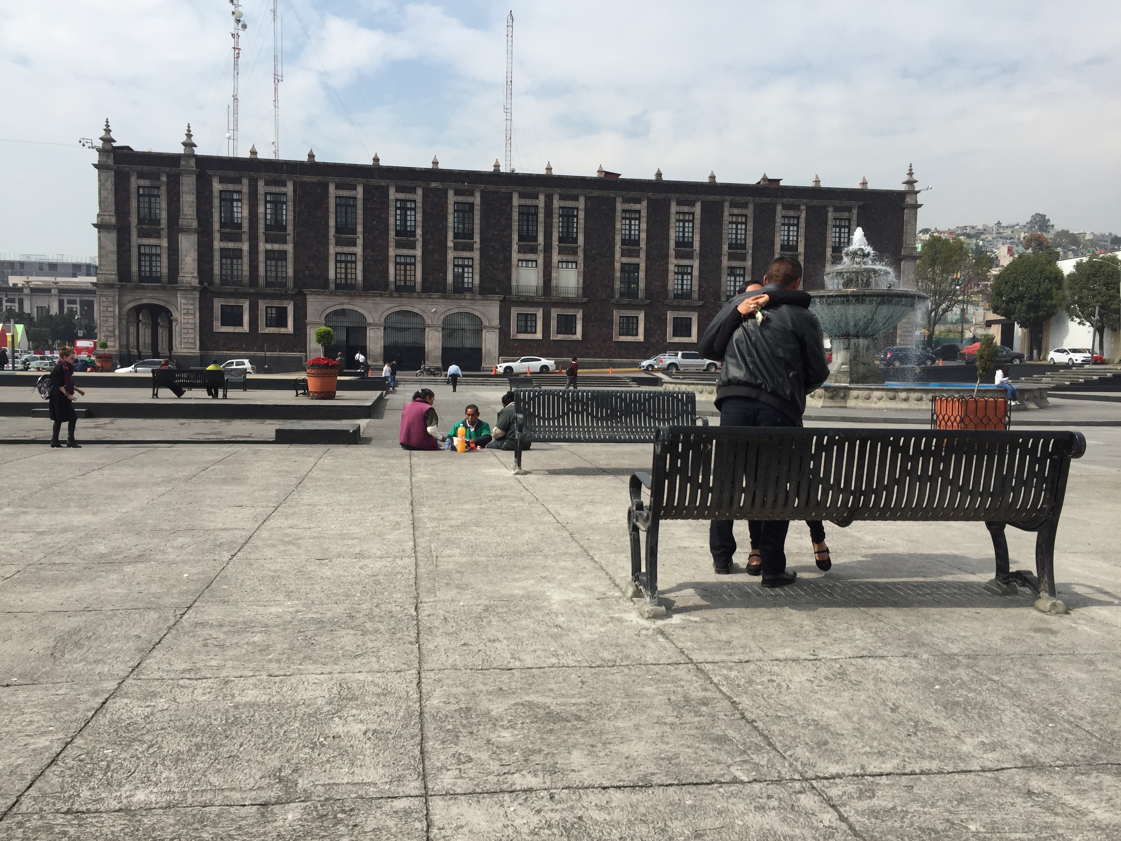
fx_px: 939
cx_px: 560
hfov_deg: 61.7
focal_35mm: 29
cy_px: 420
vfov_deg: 48.2
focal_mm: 4.15
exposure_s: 1/2475
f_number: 2.2
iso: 32
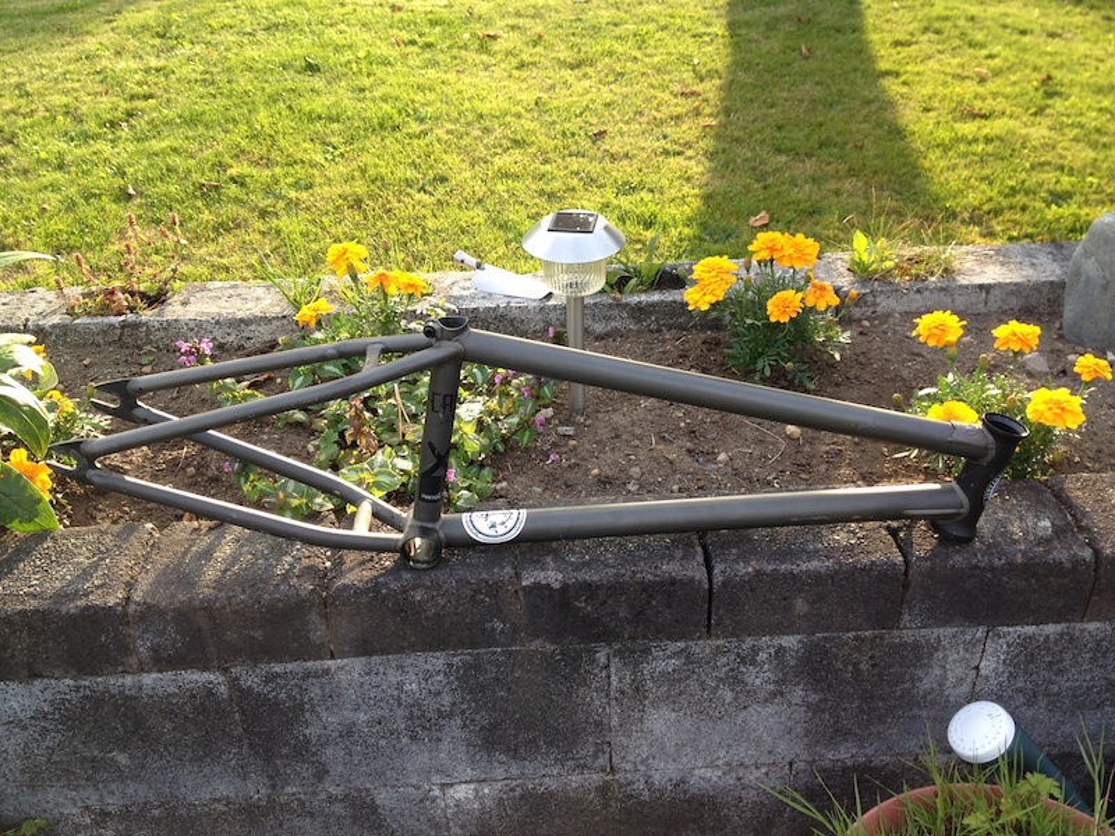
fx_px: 1127
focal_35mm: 35
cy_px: 418
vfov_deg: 40.7
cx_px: 558
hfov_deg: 52.6
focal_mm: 4.28
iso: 64
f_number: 2.4
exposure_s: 1/120
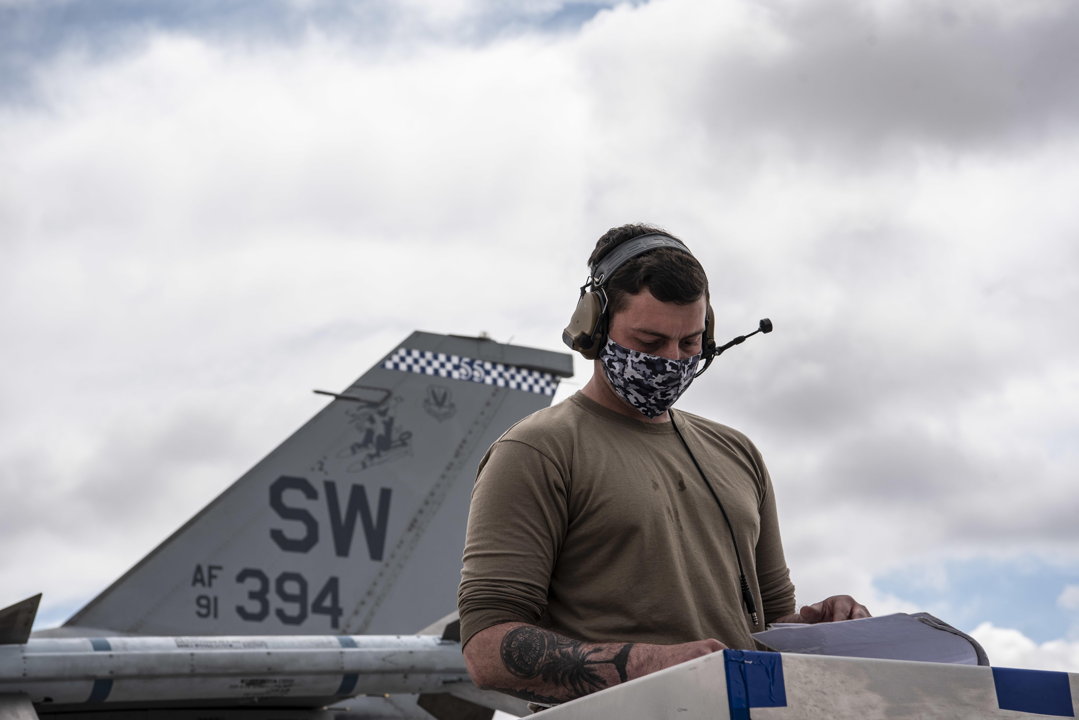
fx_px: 2099
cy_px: 360
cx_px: 540
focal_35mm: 70
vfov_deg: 19.5
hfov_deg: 28.8
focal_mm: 70
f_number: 8
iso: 100
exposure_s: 1/500
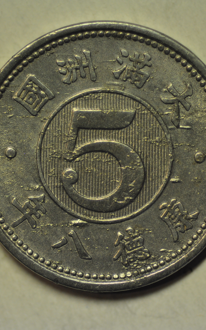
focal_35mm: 139
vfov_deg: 15.0
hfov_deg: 9.4
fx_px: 1249
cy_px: 166
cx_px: 113
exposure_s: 1/250
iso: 560
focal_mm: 60
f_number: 4.2
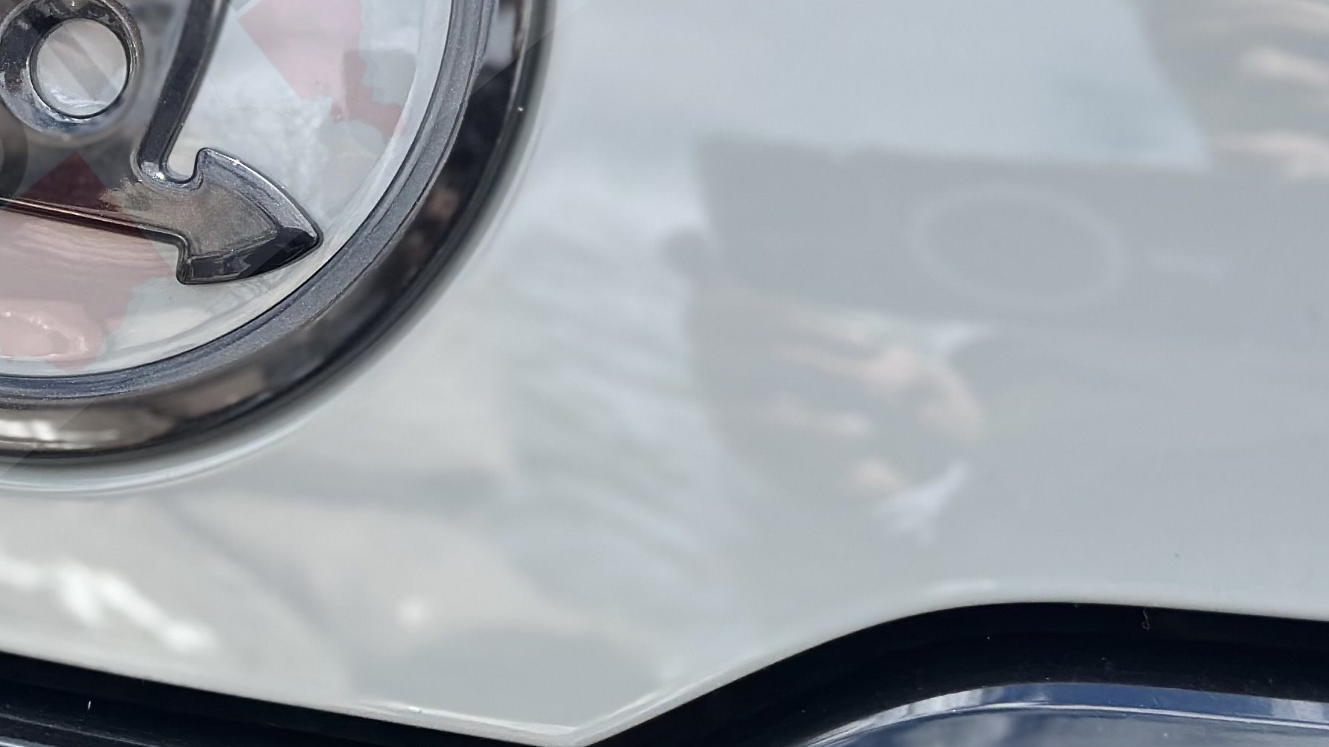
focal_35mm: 118
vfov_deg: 10.2
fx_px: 4158
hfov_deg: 17.9
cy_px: 134
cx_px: 132
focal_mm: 6.86
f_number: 1.78
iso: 80
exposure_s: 1/2070
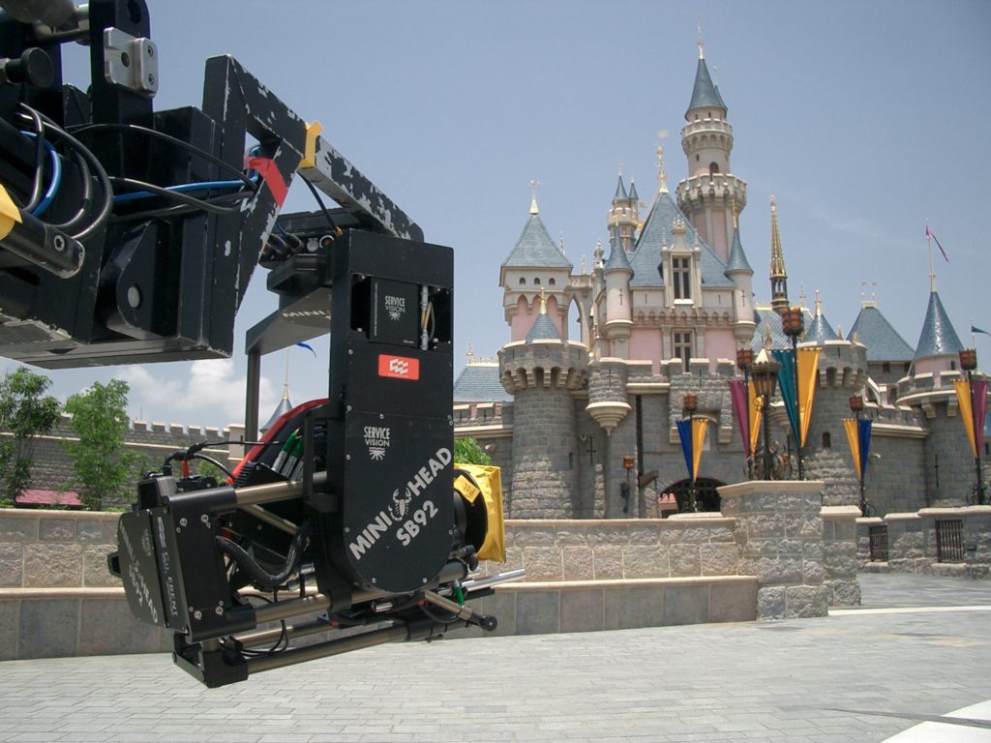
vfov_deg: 40.7
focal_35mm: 35
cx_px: 496
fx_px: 1002
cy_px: 372
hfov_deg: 52.6
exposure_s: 1/500
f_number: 4.3
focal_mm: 5.8
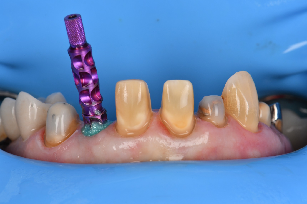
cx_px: 154
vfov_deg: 10.9
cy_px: 102
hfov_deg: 16.3
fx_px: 1074
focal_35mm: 126
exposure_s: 1/160
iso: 200
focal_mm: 105
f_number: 32
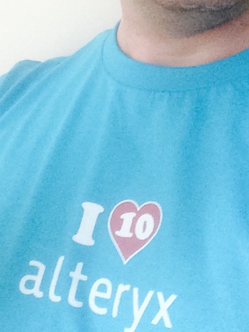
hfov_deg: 19.1
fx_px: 739
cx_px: 146
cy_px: 8
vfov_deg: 24.3
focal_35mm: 77
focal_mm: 2.15
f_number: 2.4
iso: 250
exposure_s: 1/30
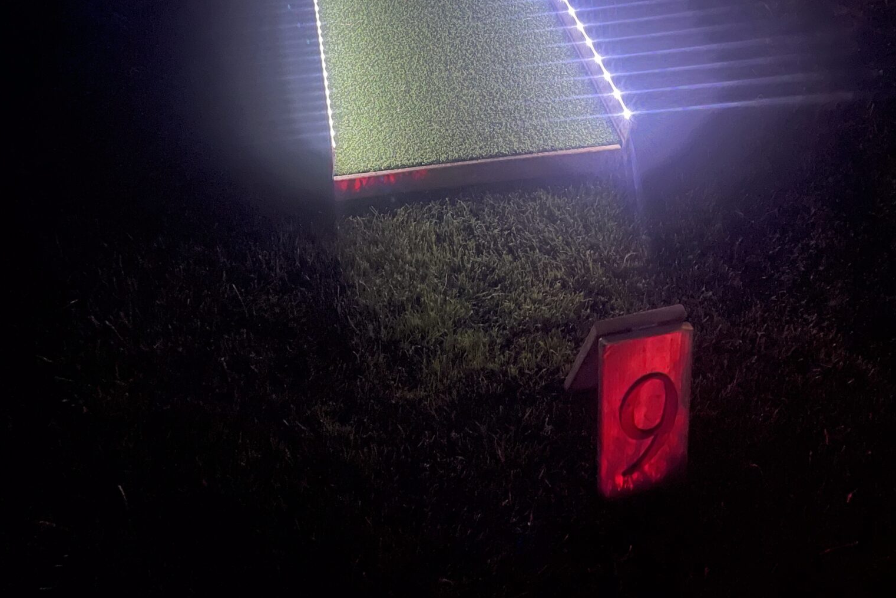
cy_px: 44
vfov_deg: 35.3
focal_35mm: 35
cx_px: 448
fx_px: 871
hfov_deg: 54.4
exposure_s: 1/9
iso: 1250
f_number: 1.6
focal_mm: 5.1
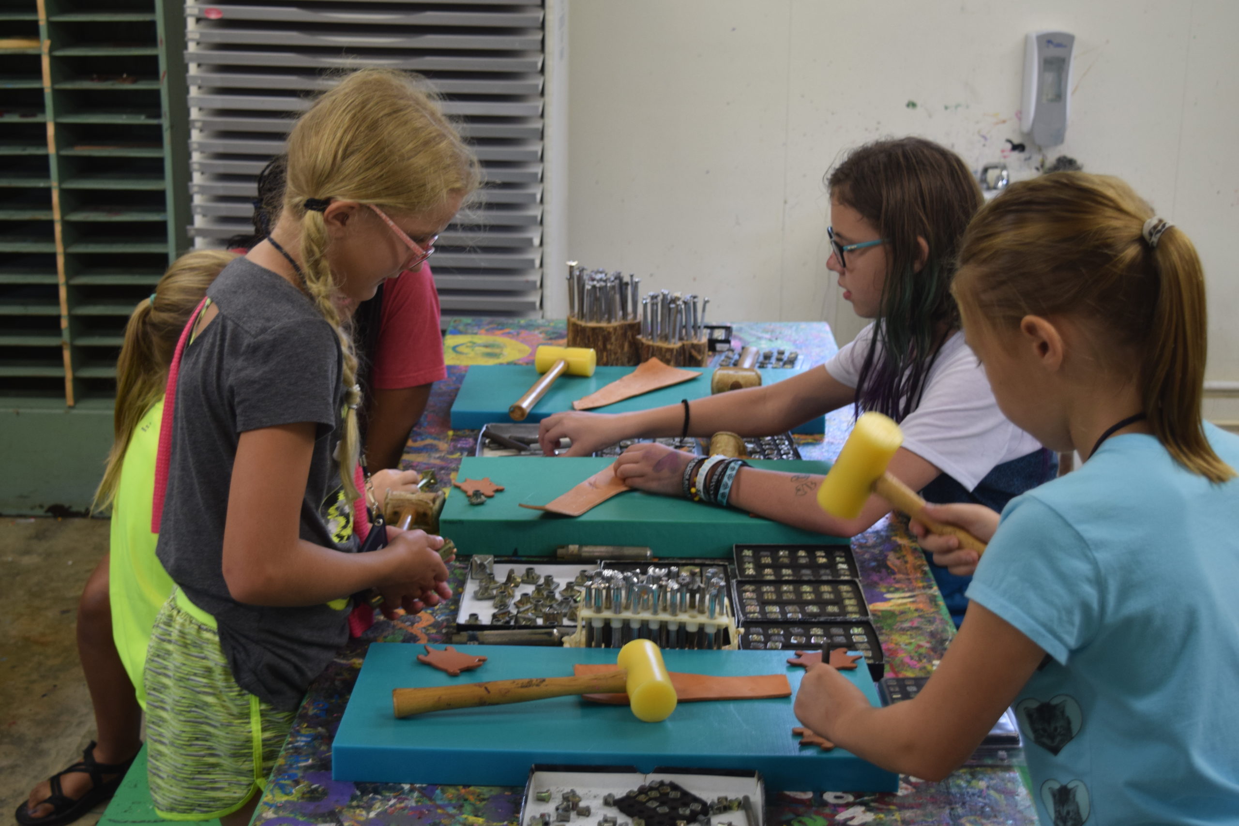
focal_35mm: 52
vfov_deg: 25.8
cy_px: 413
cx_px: 620
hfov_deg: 37.8
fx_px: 1807
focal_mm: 35
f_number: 4.5
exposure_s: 1/60
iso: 560
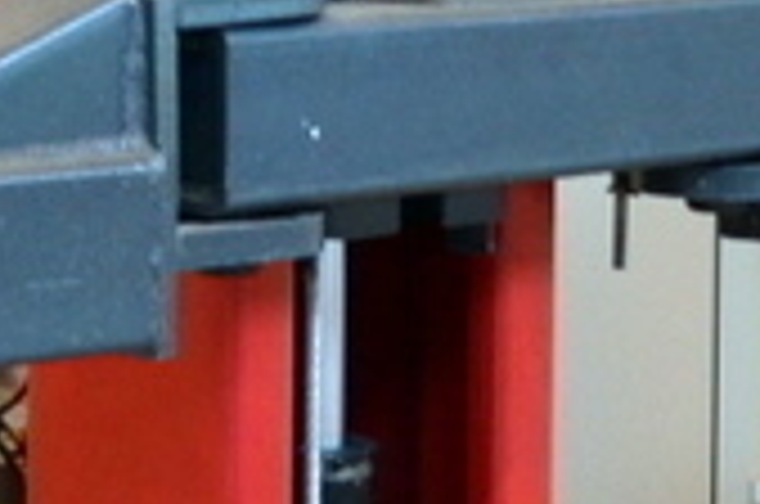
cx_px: -171
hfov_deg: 11.1
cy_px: -34
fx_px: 3835
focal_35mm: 182
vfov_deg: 7.5
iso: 800
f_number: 3.8
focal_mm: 20
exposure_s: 1/40
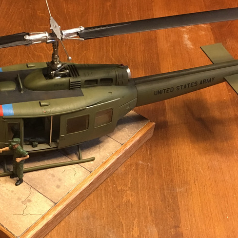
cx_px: 72
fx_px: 436
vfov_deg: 30.4
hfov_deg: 30.2
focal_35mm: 56
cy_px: 154
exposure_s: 1/30
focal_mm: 4.15
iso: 160
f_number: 2.2
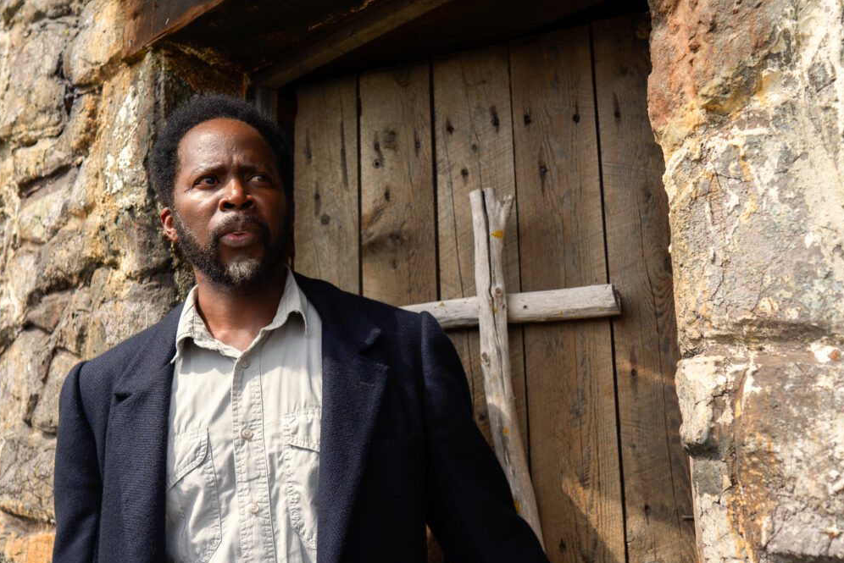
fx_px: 868
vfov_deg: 36.0
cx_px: 421
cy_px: 288
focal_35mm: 37
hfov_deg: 51.9
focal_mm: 24
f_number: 3.5
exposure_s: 1/800
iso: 200
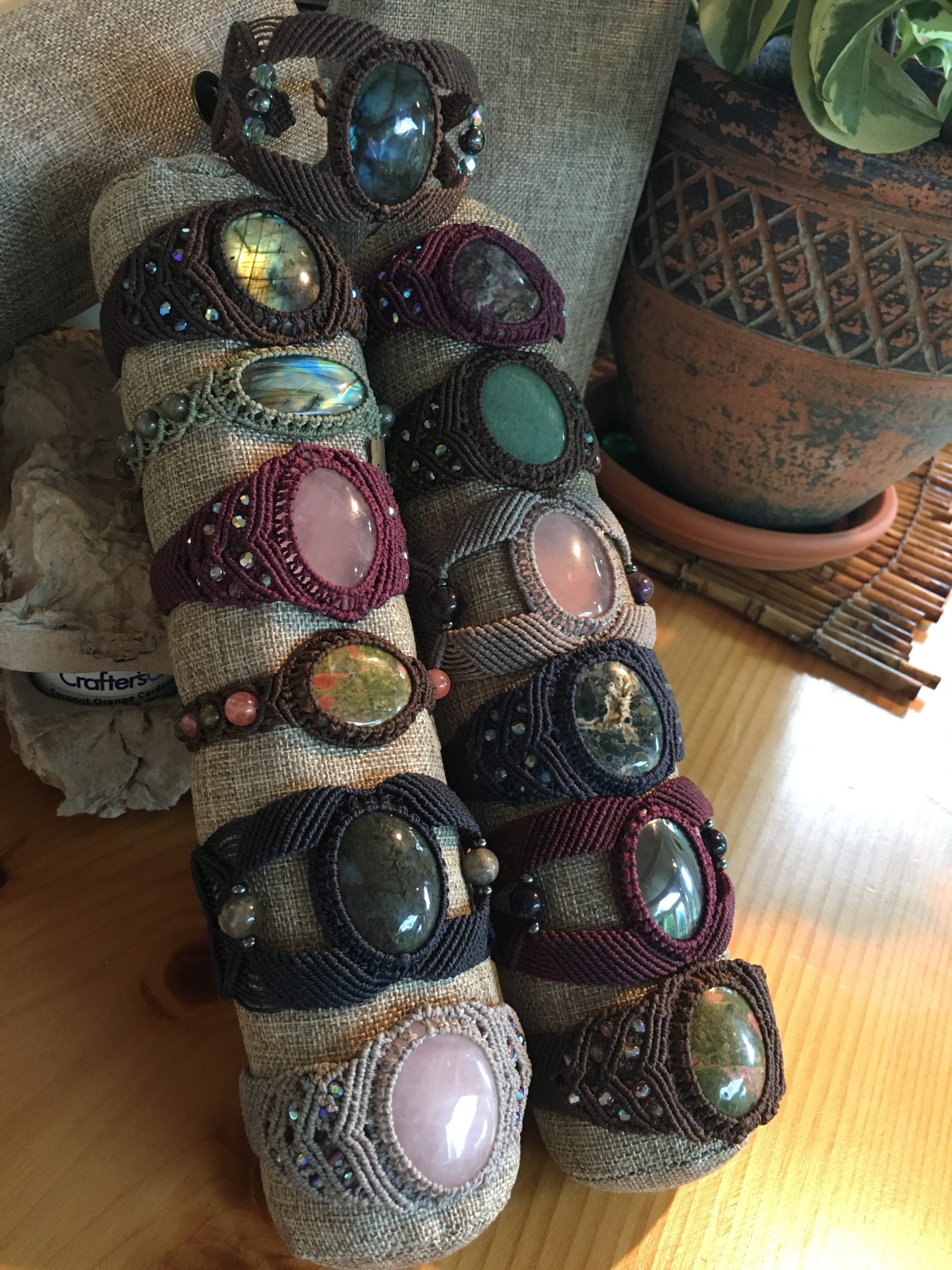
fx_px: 1063
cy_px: 635
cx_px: 476
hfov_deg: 48.2
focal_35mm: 29
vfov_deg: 61.7
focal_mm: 4.15
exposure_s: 1/30
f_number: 2.2
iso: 125
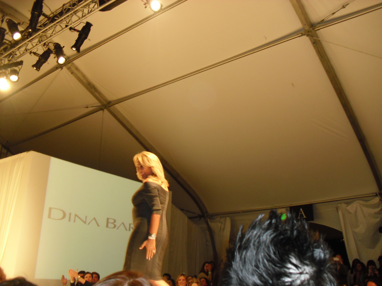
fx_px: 397
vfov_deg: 39.7
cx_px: 191
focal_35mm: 36
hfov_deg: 51.4
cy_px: 143
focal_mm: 6.3
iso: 200
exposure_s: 1/60
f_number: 3.1
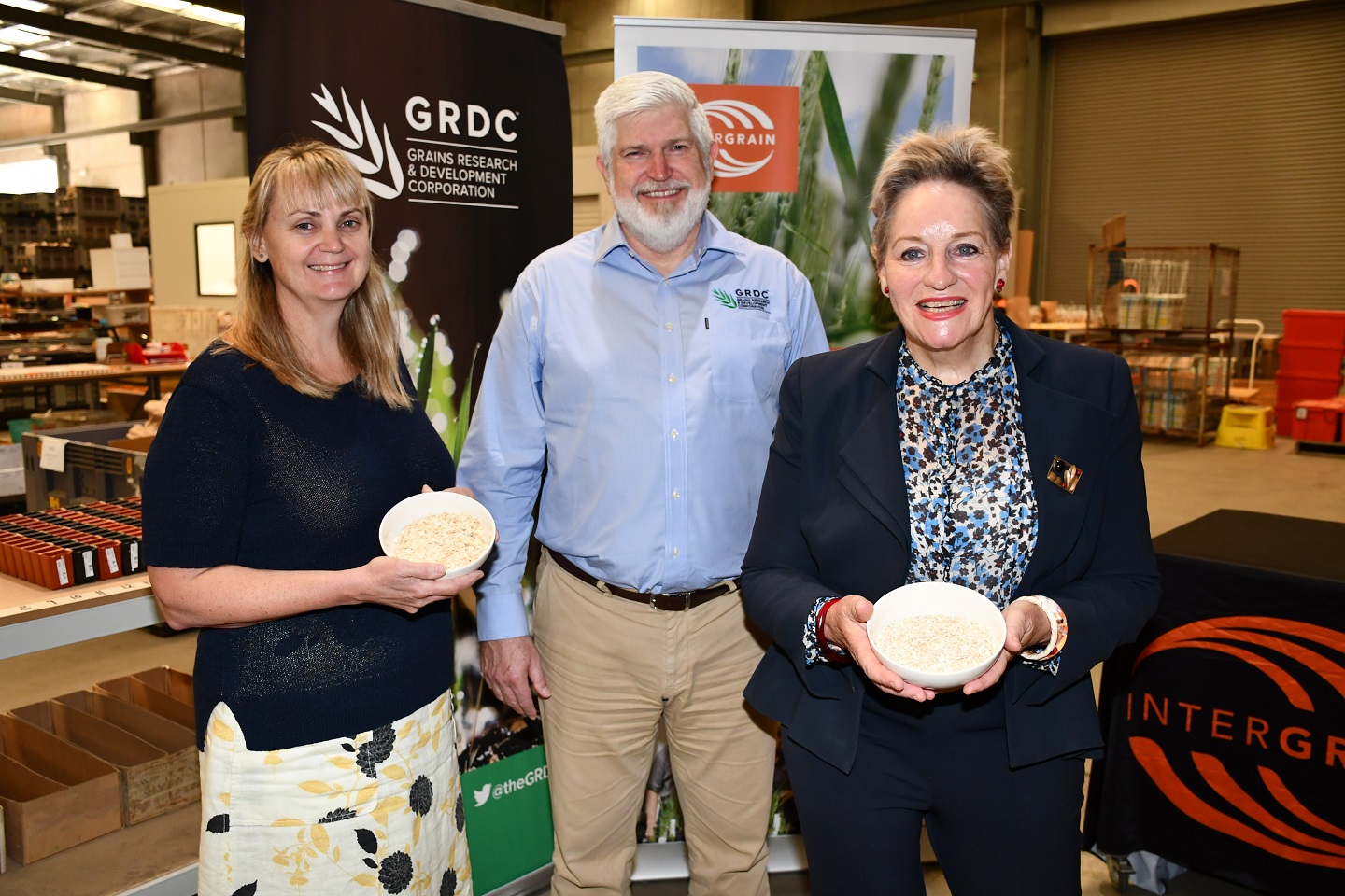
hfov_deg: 57.2
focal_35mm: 33
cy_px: 448
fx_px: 1233
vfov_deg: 40.0
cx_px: 672
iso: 900
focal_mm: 22
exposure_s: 1/60
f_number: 4
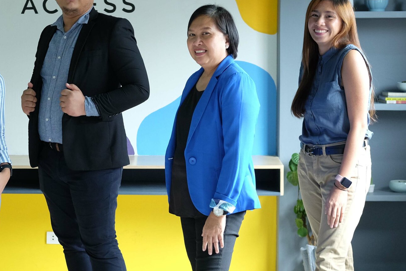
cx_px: 71
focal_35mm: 104
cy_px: 140
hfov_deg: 19.4
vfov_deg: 13.2
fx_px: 1173
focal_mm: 35
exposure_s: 1/160
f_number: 2.5
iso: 800
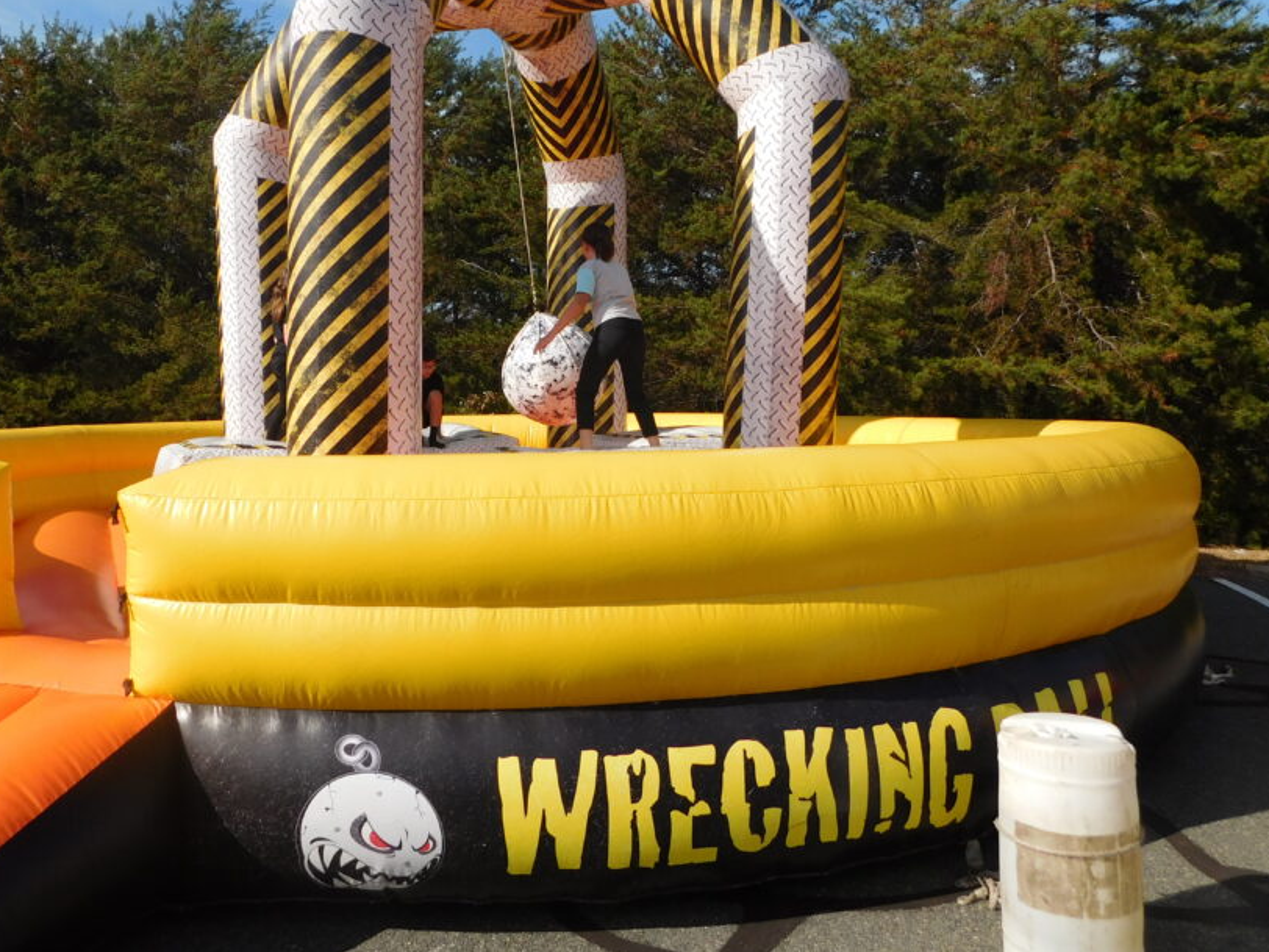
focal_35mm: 29
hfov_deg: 61.5
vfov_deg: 47.8
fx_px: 1063
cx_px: 555
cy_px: 356
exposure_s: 1/640
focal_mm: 4
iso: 125
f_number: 6
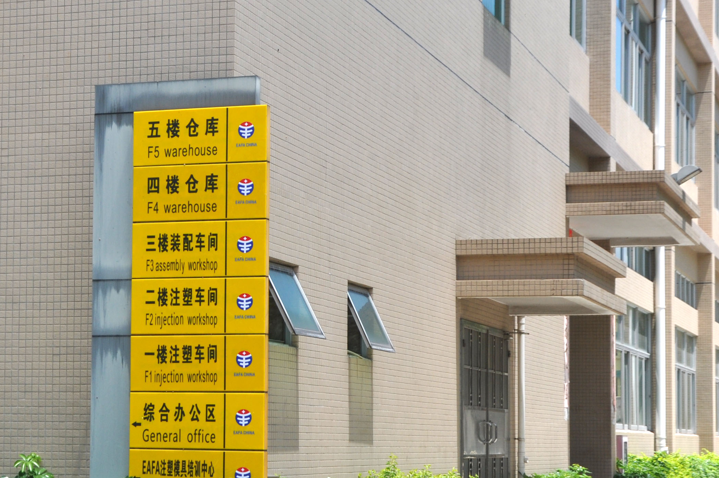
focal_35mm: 98
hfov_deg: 20.5
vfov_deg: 13.9
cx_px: 115
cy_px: 305
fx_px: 1955
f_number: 9
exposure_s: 1/320
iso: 200
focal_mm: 32
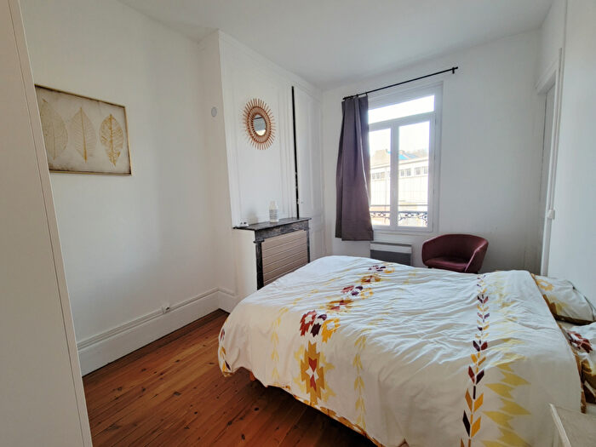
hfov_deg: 106.2
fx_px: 224
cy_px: 224
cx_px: 298
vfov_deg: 89.9
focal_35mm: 13
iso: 100
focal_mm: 2.2
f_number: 2.2
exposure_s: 1/50
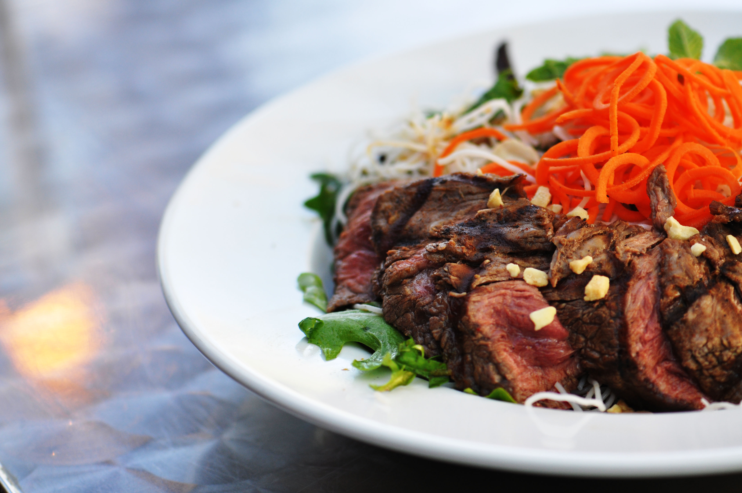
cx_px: 371
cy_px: 246
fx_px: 3242
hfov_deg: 13.1
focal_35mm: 158
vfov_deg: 8.7
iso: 400
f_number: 4
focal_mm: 105
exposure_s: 1/250
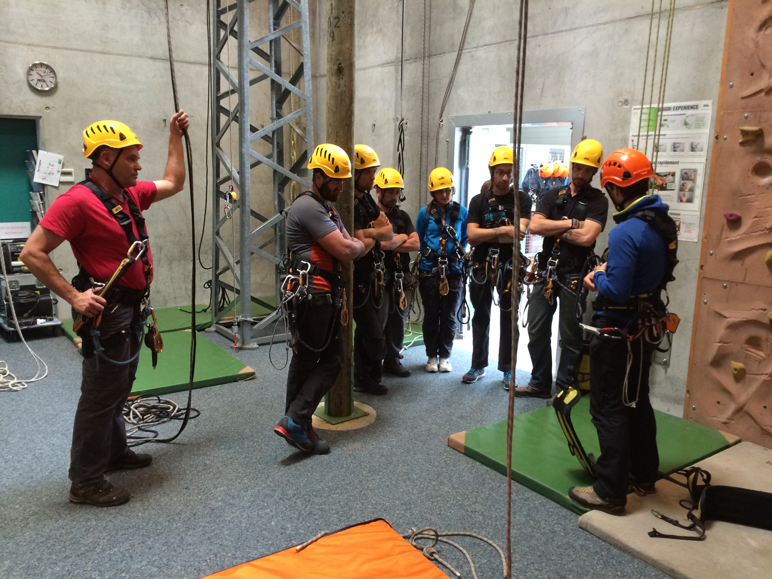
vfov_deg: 48.2
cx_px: 386
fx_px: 647
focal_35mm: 29
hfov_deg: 61.7
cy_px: 290
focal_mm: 4.15
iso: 200
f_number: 2.2
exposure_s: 1/30
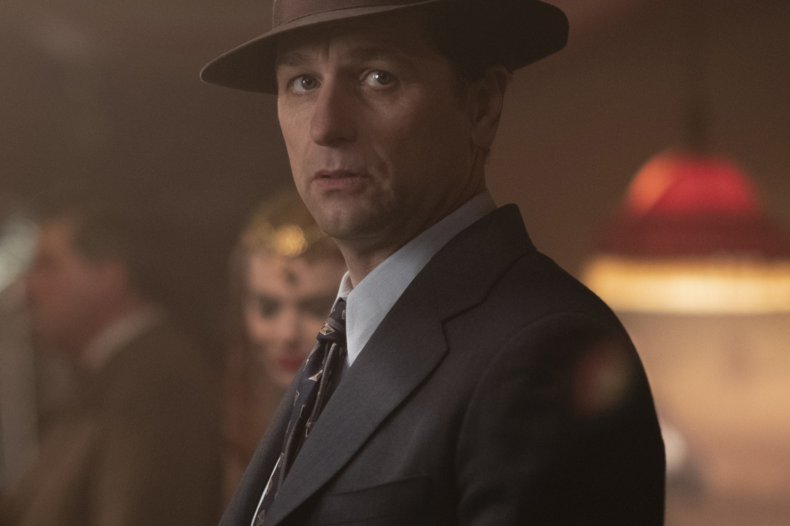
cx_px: 198
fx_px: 2984
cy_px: 231
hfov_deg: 15.0
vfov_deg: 10.1
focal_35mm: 136
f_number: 1.2
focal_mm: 56
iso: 1600
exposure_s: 1/125
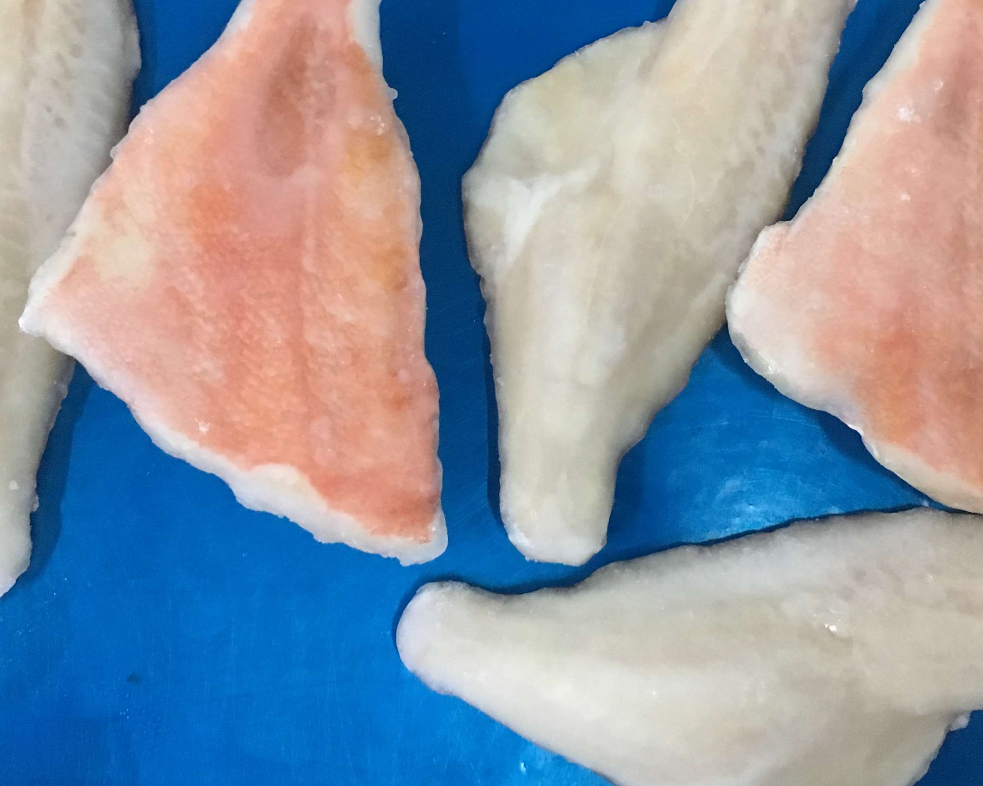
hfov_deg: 38.0
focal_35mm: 49
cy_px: 234
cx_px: 549
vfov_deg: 30.5
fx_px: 1425
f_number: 2.2
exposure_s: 1/25
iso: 200
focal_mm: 4.15
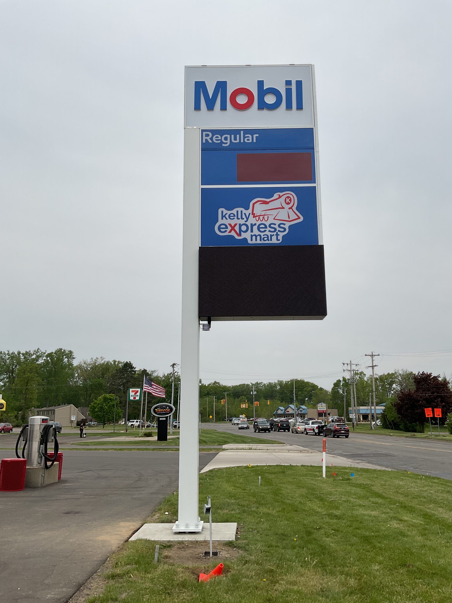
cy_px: 302
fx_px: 505
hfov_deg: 48.2
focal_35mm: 29
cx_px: 226
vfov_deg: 61.7
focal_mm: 3
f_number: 1.8
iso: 16
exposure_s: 1/3125
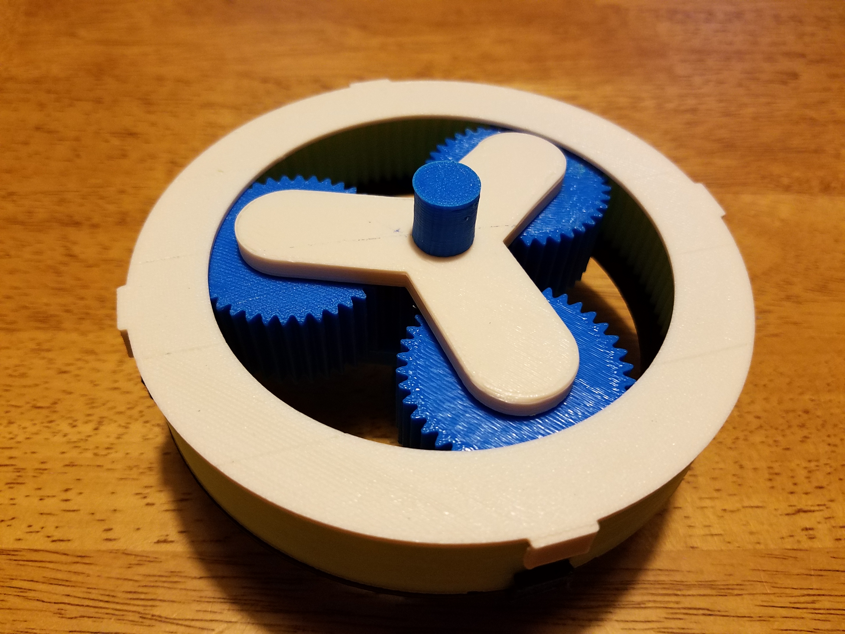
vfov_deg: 53.1
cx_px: 422
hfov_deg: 67.3
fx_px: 635
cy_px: 317
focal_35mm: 26
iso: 125
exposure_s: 1/24
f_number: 1.7
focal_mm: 4.2
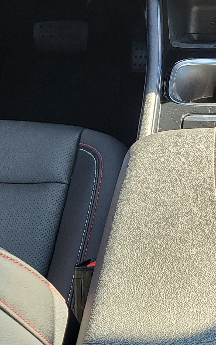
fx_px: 810
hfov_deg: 14.9
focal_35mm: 86
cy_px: 64
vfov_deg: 23.7
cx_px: 221
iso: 64
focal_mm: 5.4
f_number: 1.8
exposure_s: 1/120
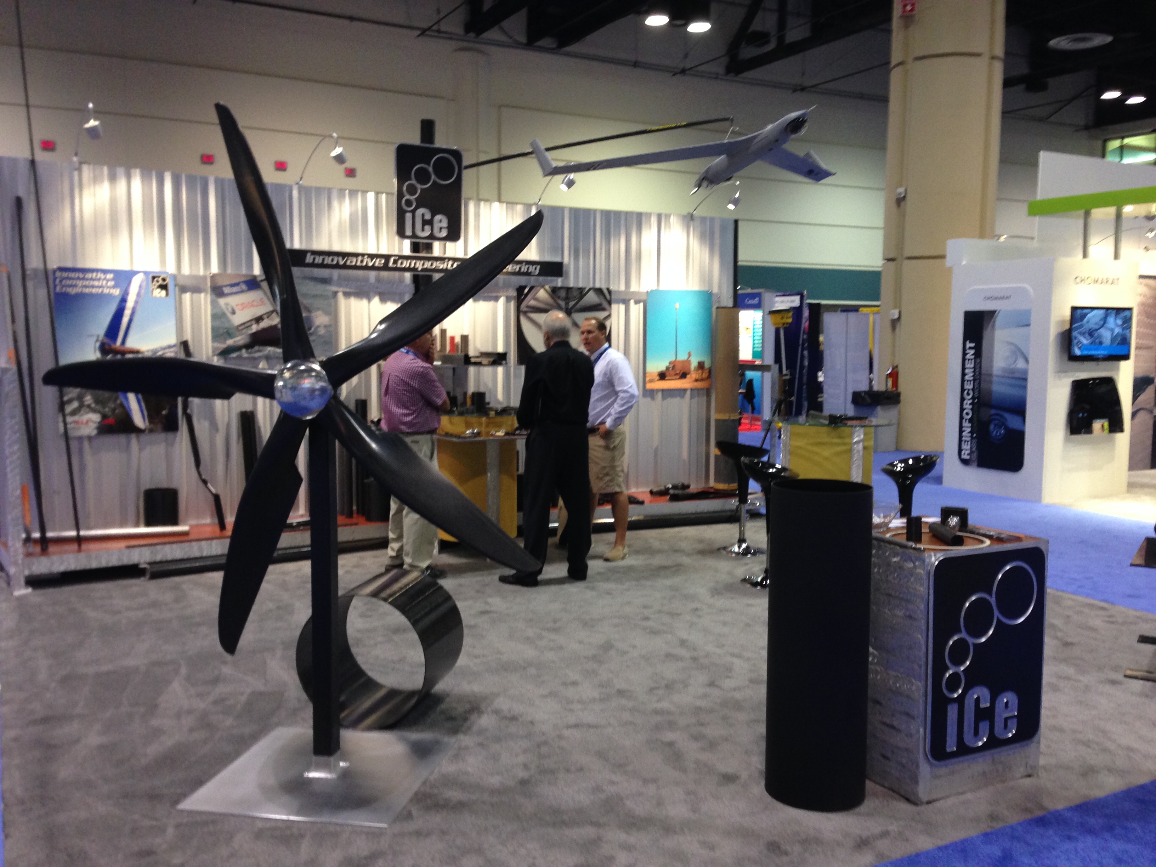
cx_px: 578
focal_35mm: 33
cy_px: 434
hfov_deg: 55.4
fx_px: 1102
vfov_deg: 42.9
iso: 160
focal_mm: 4.12
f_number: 2.4
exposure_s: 1/20
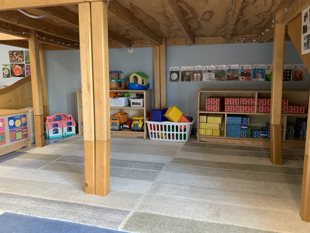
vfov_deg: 53.1
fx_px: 233
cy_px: 116
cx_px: 155
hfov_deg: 67.3
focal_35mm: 26
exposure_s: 1/60
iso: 250
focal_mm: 4.25
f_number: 1.8
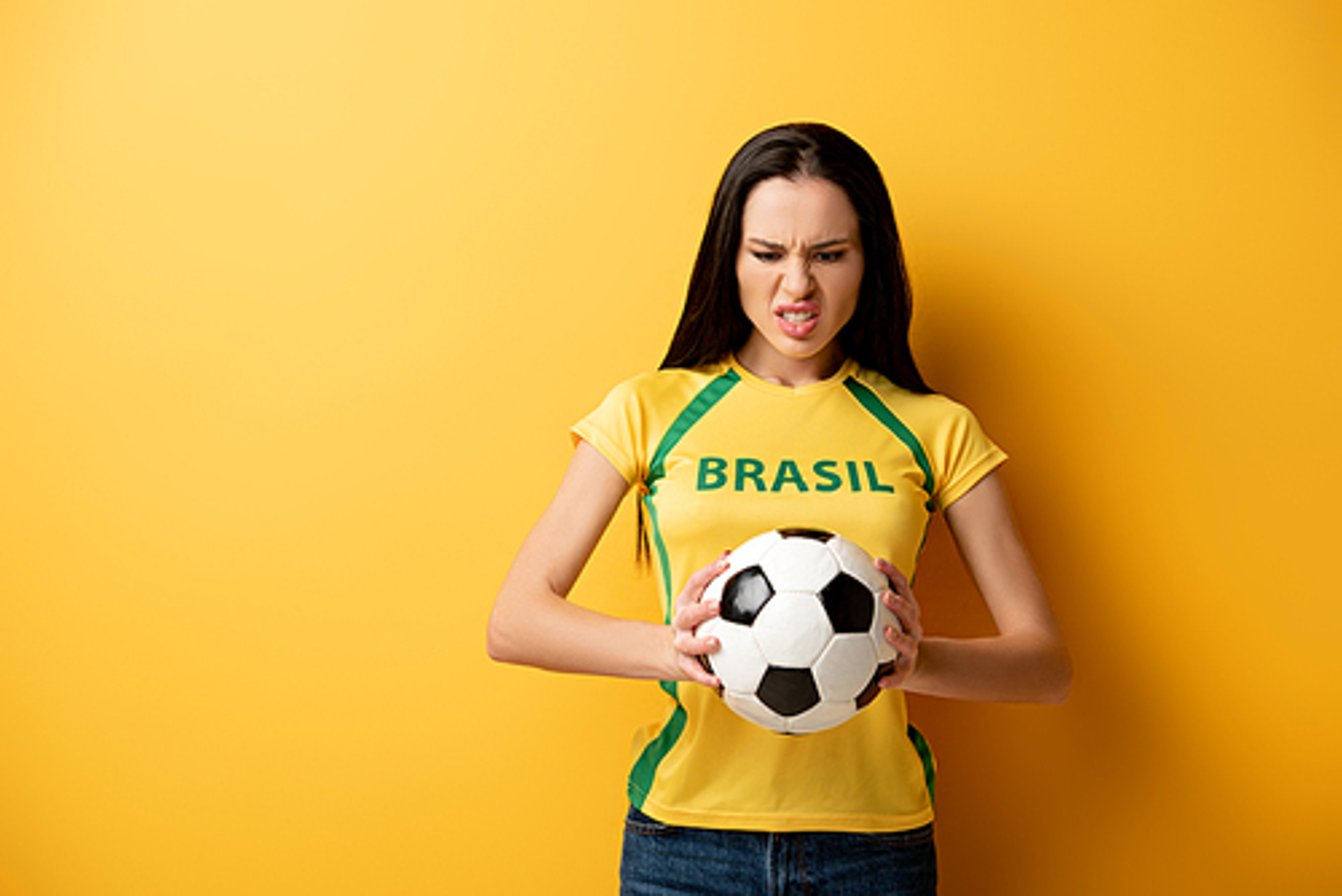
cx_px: 671
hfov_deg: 18.3
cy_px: 448
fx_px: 4177
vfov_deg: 12.2
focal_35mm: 112
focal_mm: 112
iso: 100
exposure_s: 1/200
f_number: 5.6
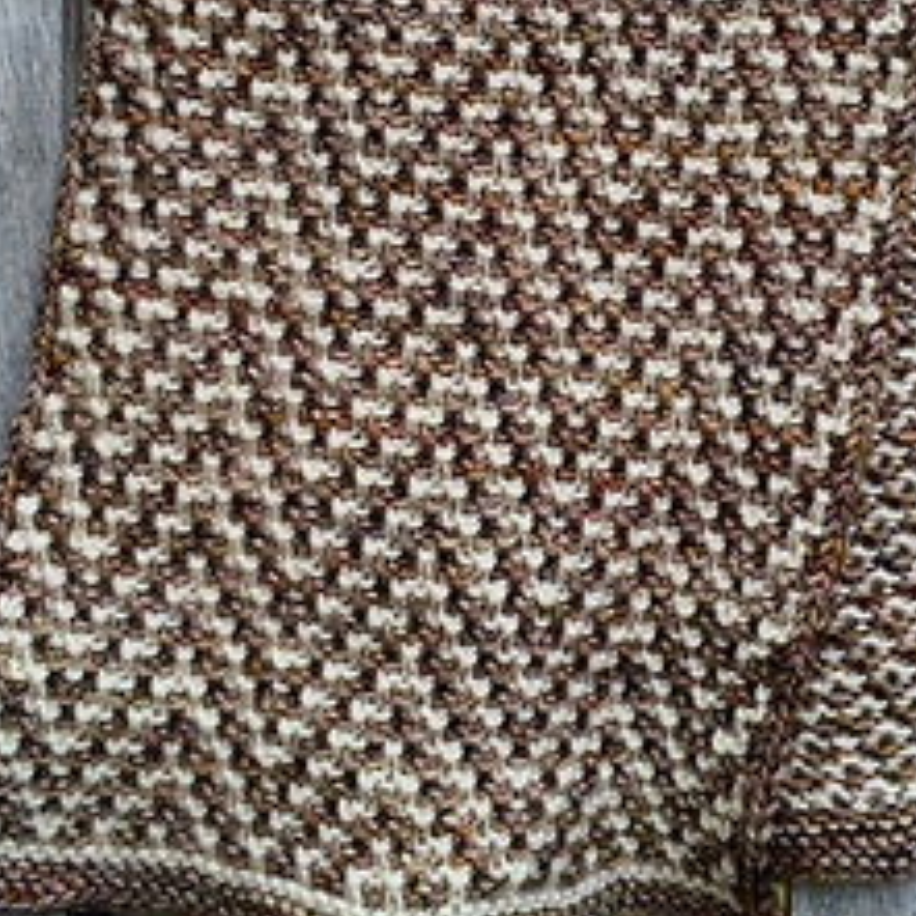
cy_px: 257
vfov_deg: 29.2
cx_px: 566
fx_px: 1736
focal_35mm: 58
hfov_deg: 29.5
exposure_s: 1/249
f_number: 2.2
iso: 32
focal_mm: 4.15
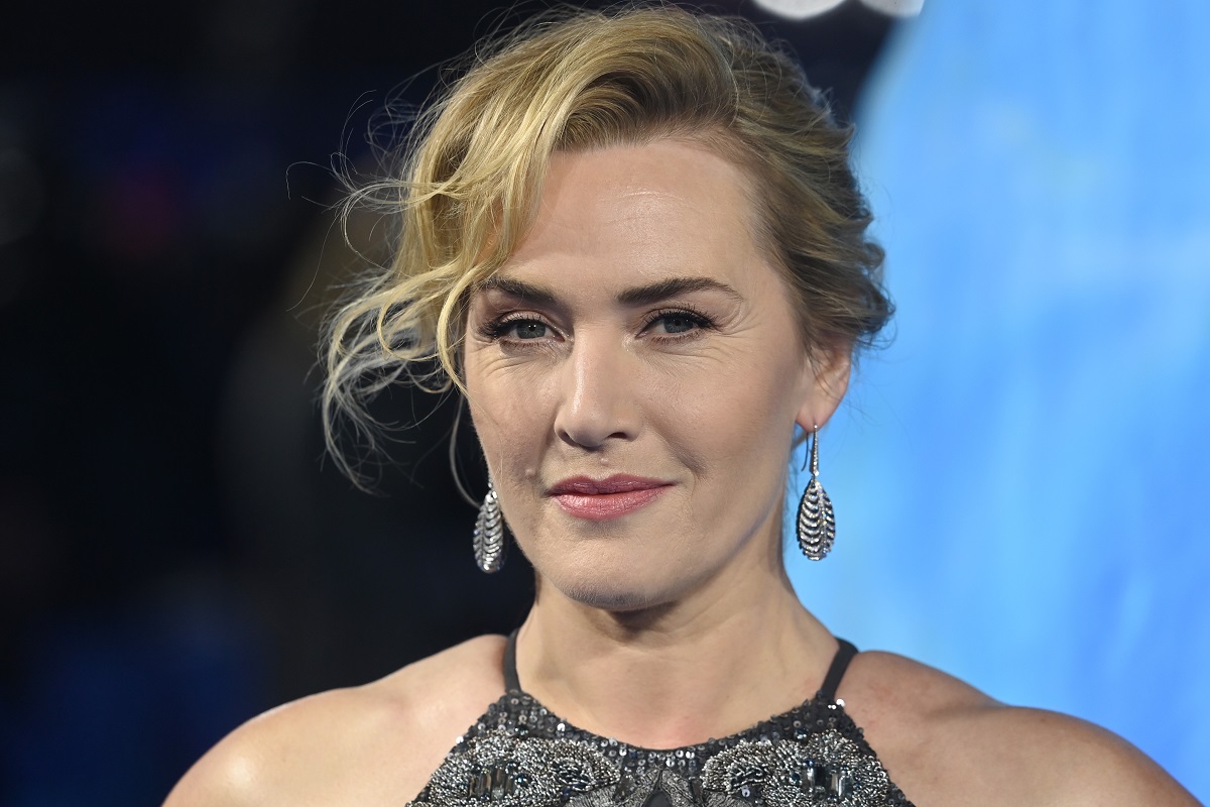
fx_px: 10083
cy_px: 404
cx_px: 605
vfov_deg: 4.6
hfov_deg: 6.9
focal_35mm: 300
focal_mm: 300
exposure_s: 1/640
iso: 1600
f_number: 5.6
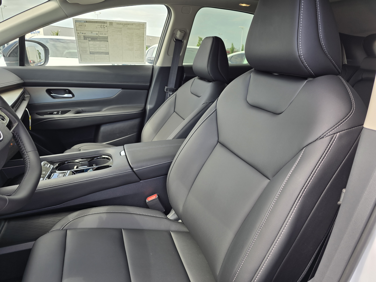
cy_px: 141
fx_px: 250
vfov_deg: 58.9
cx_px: 188
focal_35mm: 23
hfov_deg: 73.9
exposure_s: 1/180
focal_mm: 6.3
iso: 20
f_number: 1.7
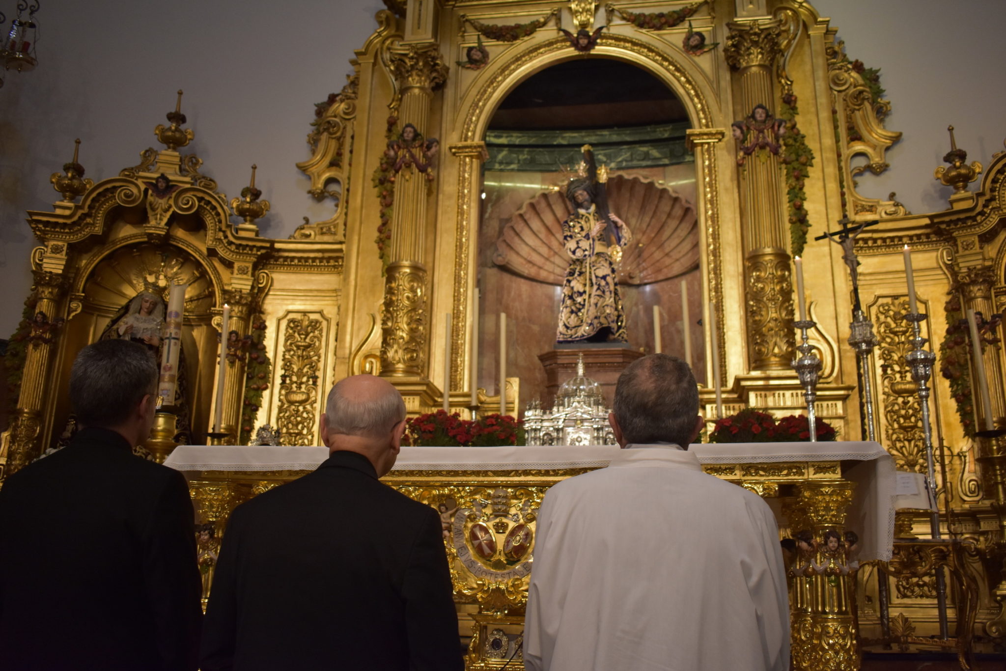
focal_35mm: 32
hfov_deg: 59.5
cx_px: 503
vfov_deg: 41.7
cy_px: 336
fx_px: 880
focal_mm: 21
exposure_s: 1/60
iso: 1100
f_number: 4
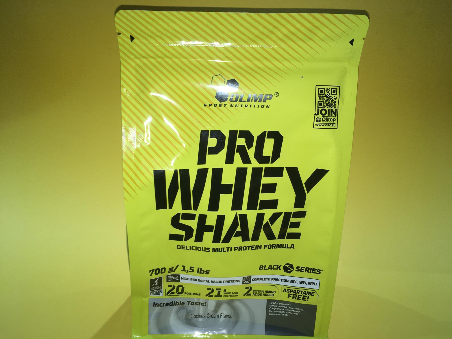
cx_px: 226
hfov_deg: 61.7
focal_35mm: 29
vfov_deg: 48.2
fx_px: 379
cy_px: 170
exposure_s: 1/54
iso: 25
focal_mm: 4.15
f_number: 2.2
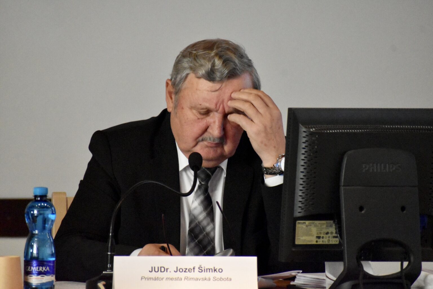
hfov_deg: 4.6
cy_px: 144
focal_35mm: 450
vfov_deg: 3.1
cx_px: 216
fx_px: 5412
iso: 10000
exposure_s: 1/500
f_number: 6.3
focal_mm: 300
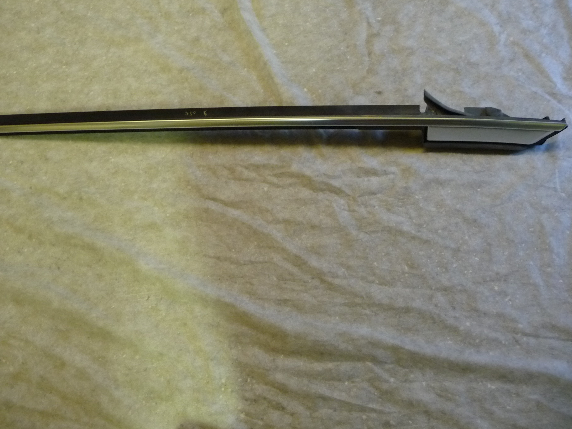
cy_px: 196
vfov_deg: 45.4
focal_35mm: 31
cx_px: 265
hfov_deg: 58.3
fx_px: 512
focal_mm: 4.7
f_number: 3.3
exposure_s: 1/30
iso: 400
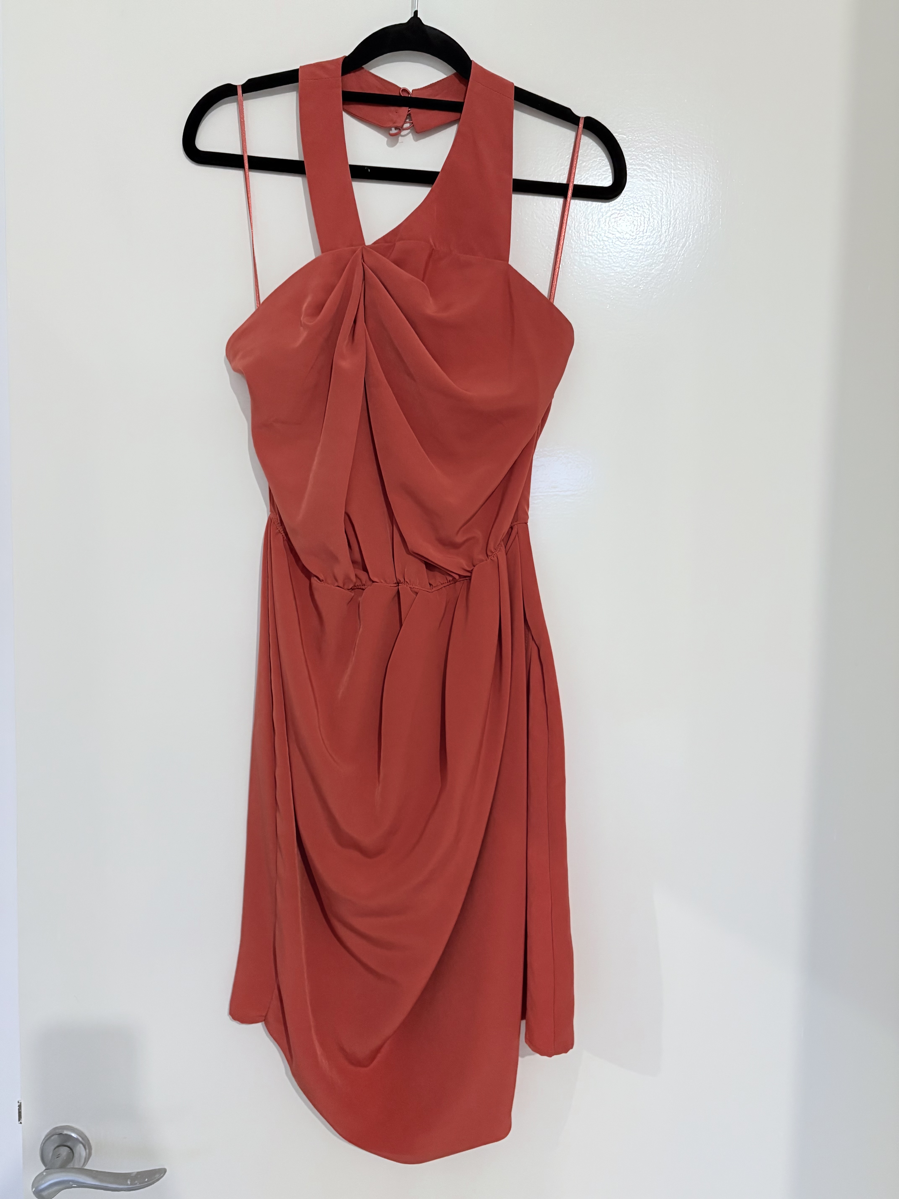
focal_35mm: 26
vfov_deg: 67.3
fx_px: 900
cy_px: 600
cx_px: 450
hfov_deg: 53.1
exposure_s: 1/50
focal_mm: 5.96
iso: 320
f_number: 1.6
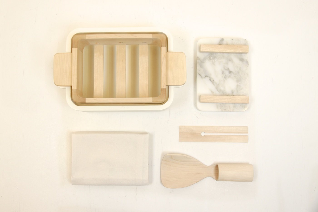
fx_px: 344
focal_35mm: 39
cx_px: 159
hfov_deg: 49.6
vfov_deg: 34.2
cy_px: 106
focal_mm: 26
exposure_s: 1/50
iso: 200
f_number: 5.6
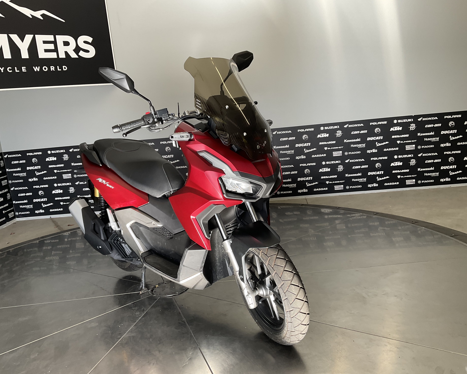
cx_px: 240
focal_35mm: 31
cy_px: 189
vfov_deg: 47.1
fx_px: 428
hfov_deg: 57.2
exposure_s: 1/122
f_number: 1.8
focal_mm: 3
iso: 40
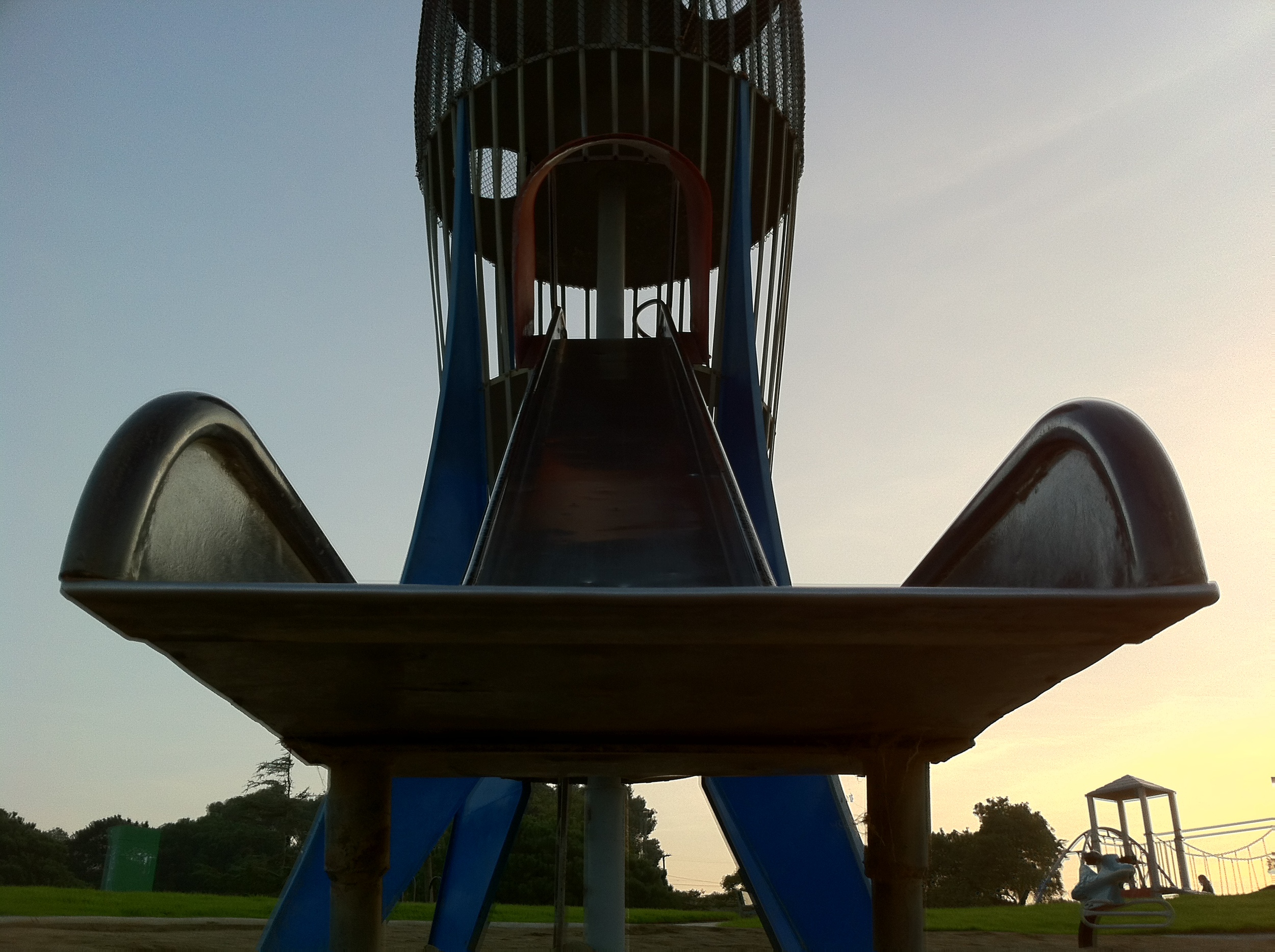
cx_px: 638
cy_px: 476
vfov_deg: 40.6
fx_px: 1287
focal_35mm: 35
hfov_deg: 52.7
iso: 80
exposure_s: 1/195
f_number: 2.8
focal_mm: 3.85
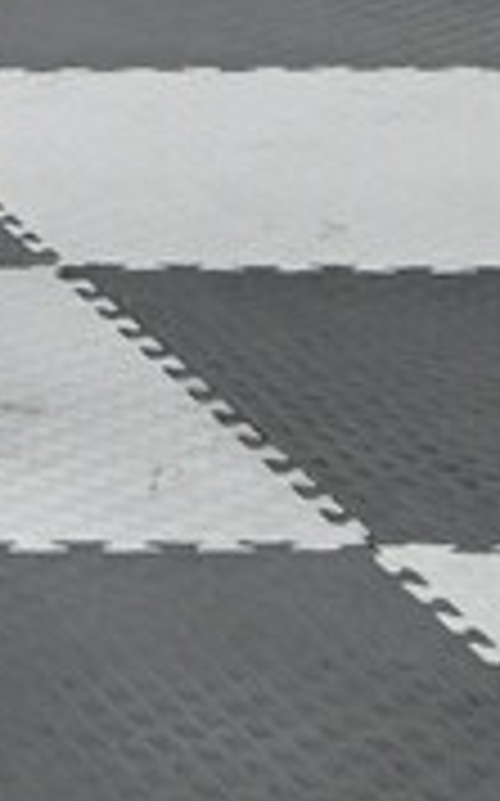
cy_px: -554
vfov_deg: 8.8
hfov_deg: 5.0
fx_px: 5045
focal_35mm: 231
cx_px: -1617
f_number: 5
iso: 3200
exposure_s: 1/200
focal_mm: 30
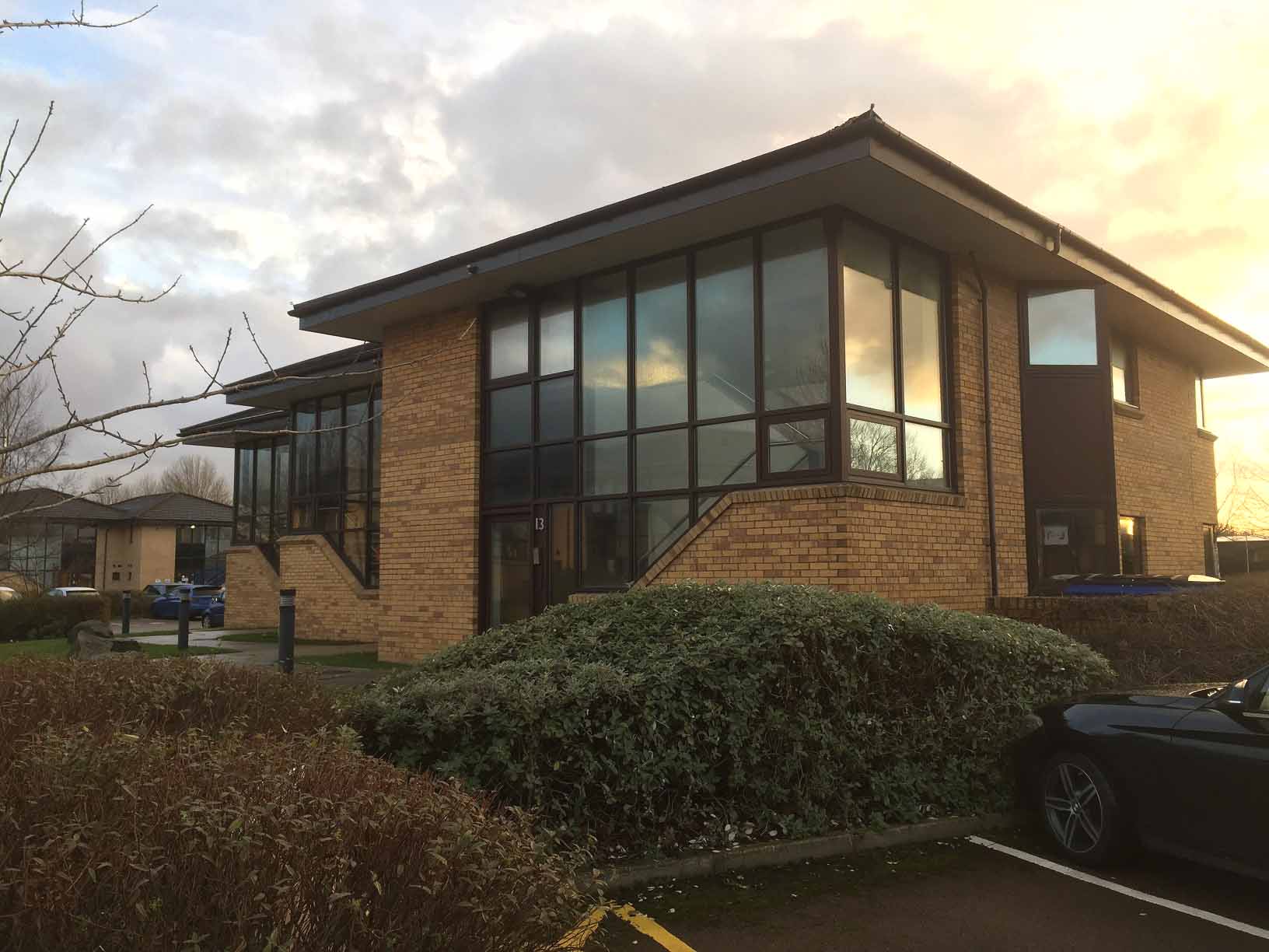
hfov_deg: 61.7
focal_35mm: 29
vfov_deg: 48.2
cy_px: 476
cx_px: 634
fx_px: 1063
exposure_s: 1/123
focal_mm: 4.15
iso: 32
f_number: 2.2
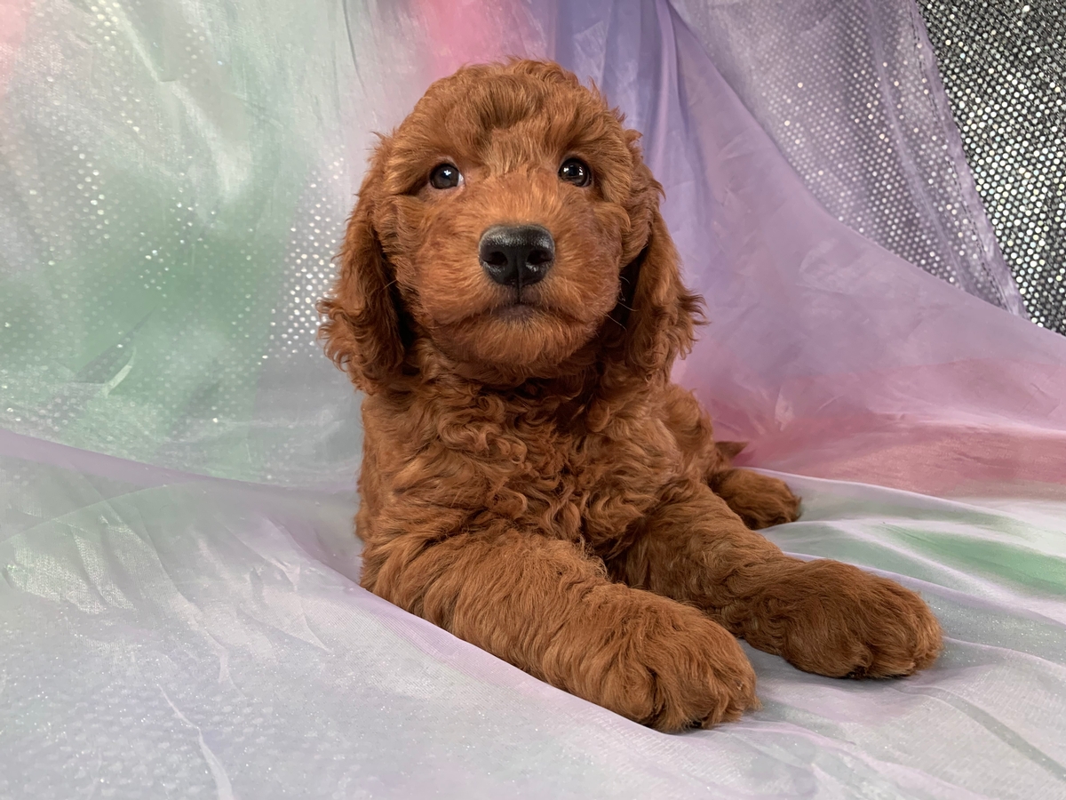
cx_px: 533
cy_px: 400
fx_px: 801
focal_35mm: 26
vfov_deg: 53.1
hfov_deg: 67.3
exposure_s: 1/120
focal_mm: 4.25
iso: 100
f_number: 1.8
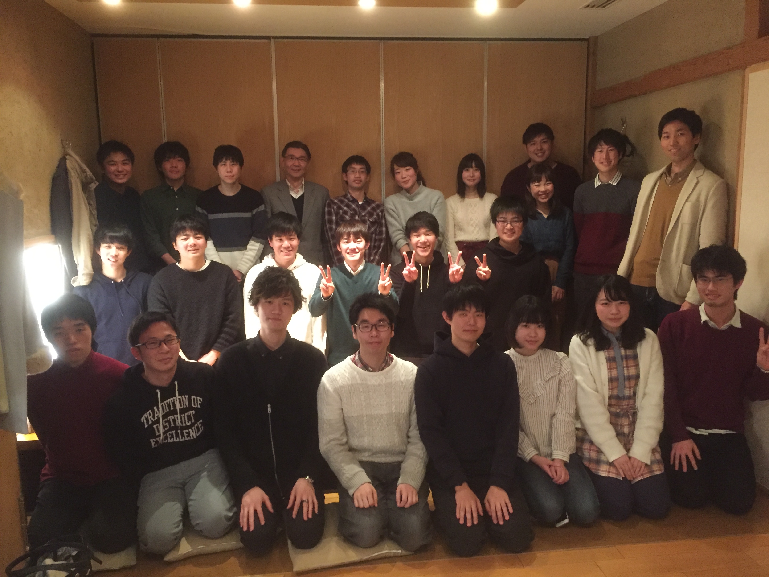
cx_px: 384
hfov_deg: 61.7
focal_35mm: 29
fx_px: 644
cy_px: 288
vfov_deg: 48.2
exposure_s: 1/15
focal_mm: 4.15
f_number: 2.2
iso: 400
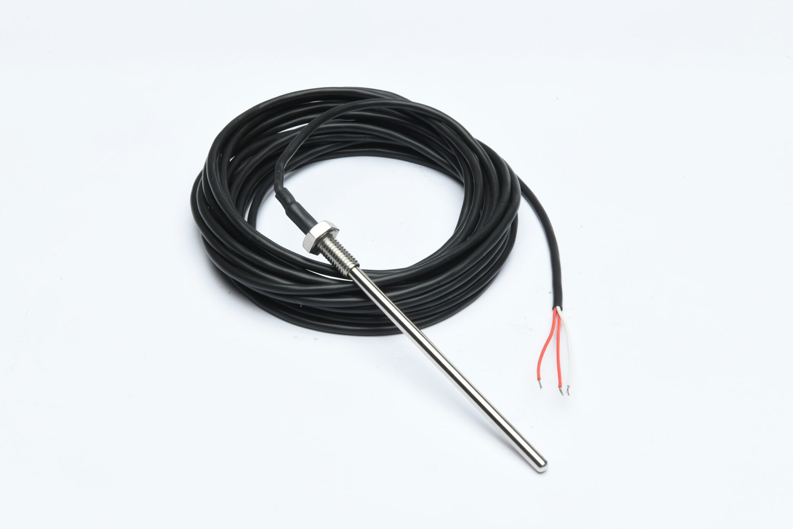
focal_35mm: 70
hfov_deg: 28.8
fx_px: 1542
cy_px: 264
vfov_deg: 19.5
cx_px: 396
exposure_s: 1/200
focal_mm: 70
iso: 640
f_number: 22
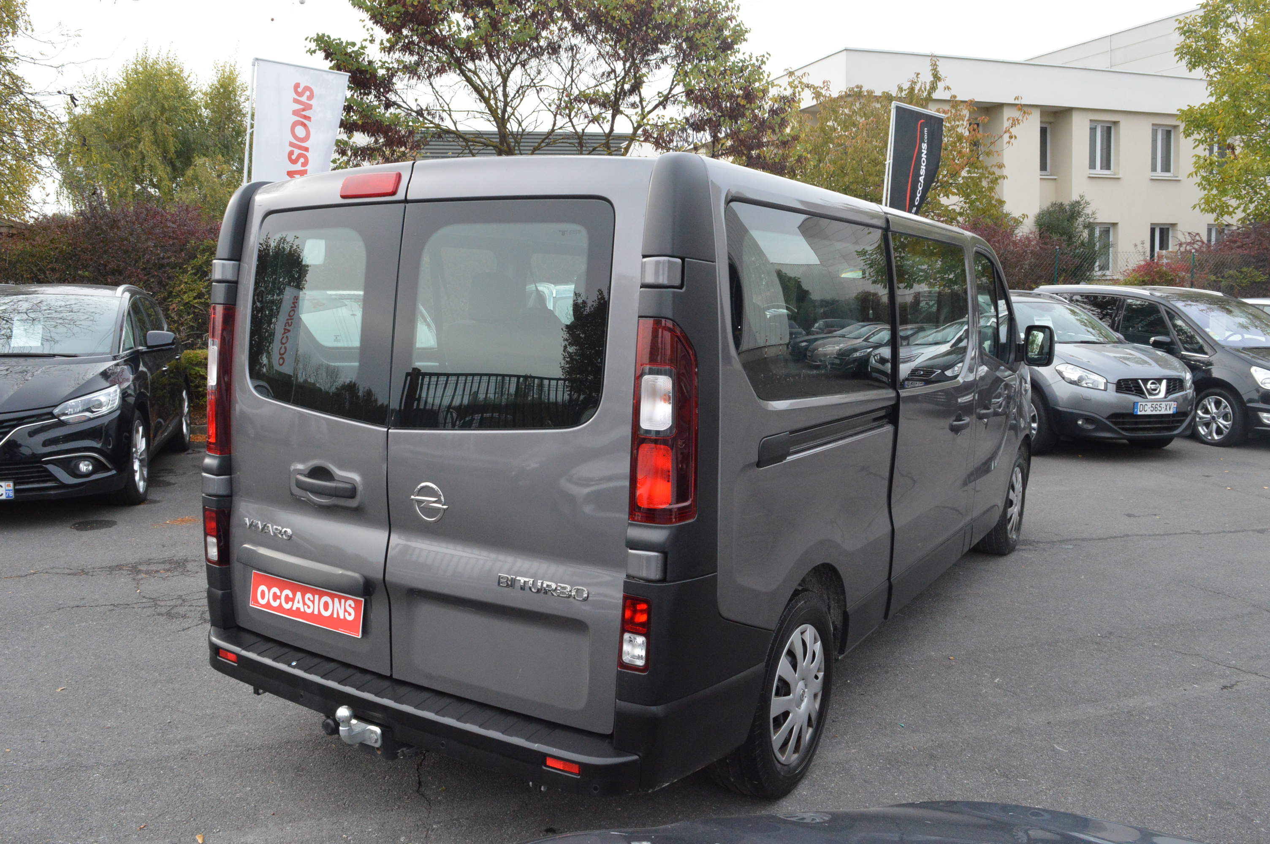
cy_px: 422
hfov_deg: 67.4
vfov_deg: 47.8
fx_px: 952
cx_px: 635
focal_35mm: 27
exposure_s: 1/500
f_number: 11
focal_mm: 18
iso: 1600
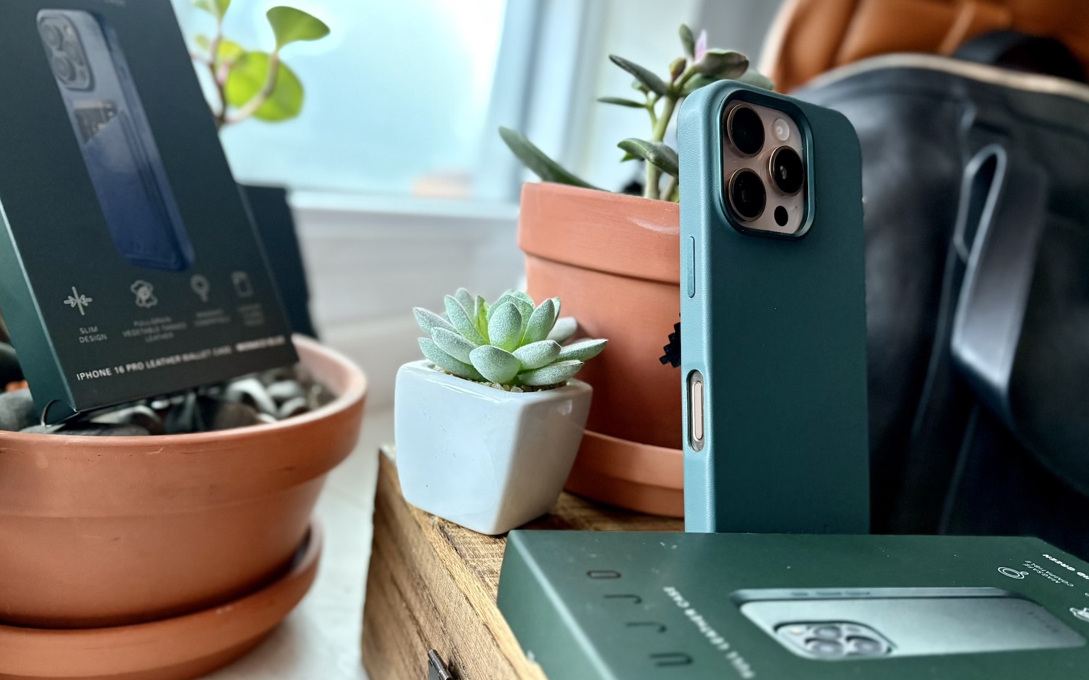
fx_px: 831
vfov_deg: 44.4
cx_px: 548
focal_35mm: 28
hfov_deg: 66.5
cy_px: 393
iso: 400
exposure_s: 1/60
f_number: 1.6
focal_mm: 5.96
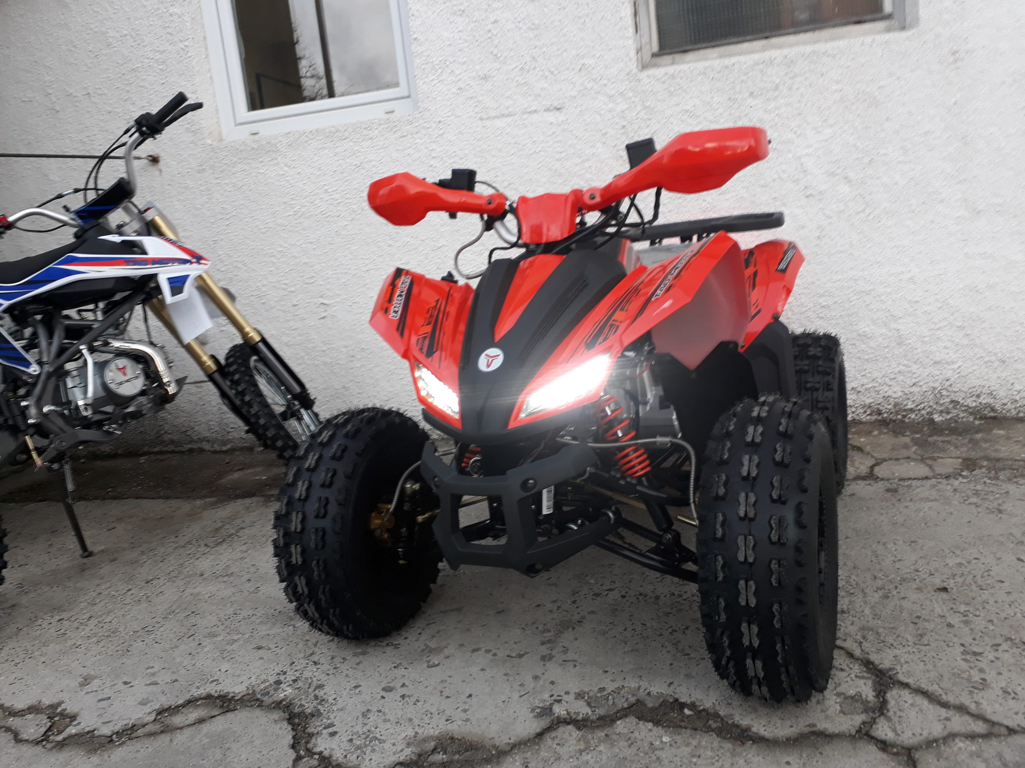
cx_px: 512
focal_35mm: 27
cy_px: 384
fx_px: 799
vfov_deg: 51.4
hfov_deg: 65.3
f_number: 1.9
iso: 50
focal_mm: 3.6
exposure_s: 1/33
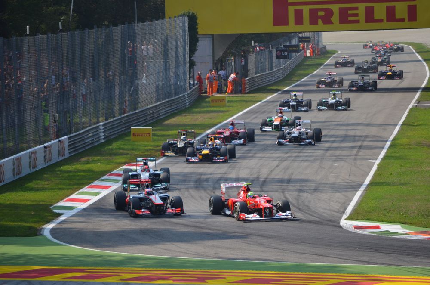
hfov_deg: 6.9
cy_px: 142
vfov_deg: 4.6
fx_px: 3575
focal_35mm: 300
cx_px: 215
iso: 400
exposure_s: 1/1600
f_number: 5.6
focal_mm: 200
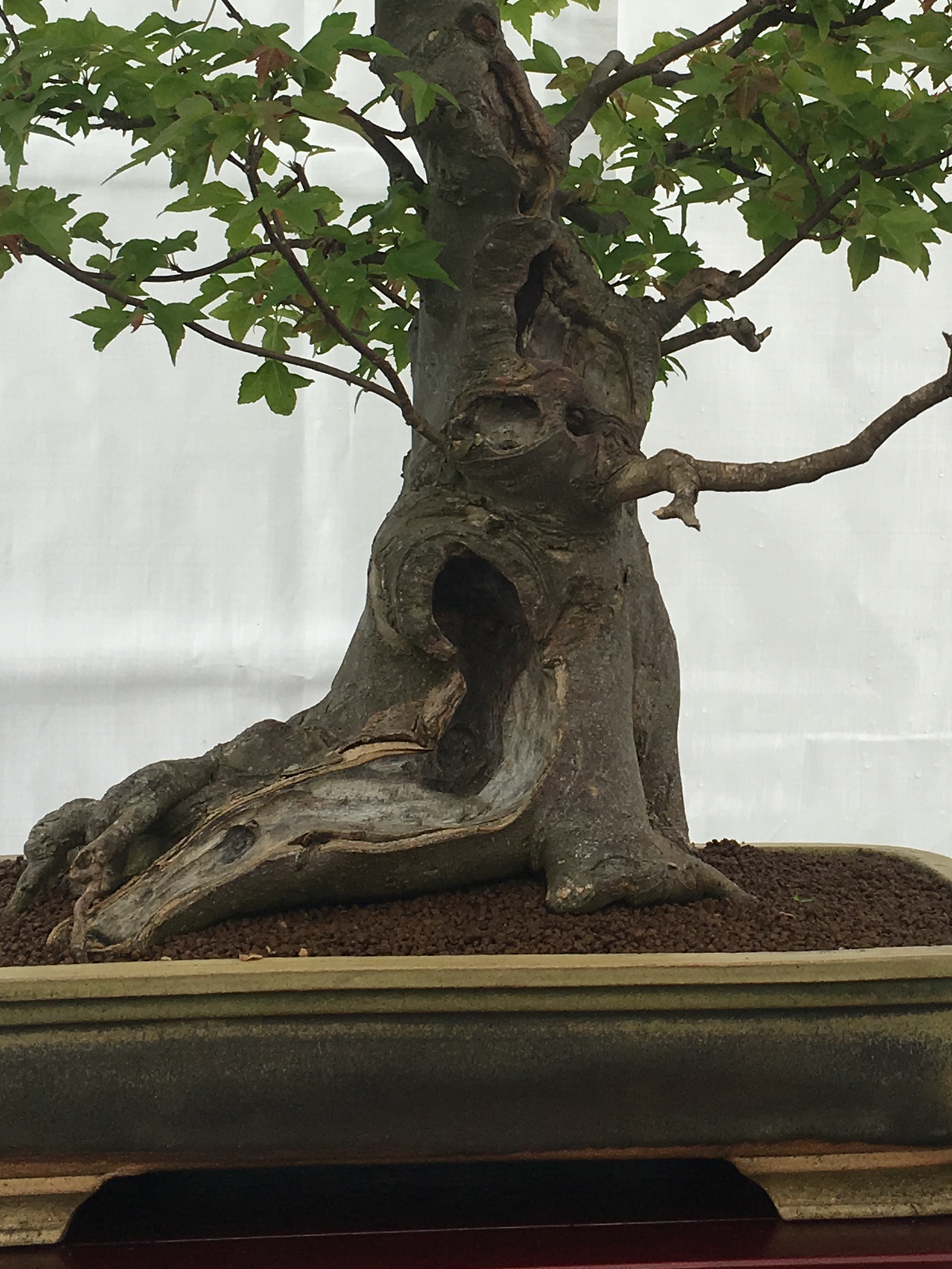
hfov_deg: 20.7
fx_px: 2566
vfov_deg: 27.6
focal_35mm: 70
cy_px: 419
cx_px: 795
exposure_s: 1/420
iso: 25
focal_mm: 4.15
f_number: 2.2
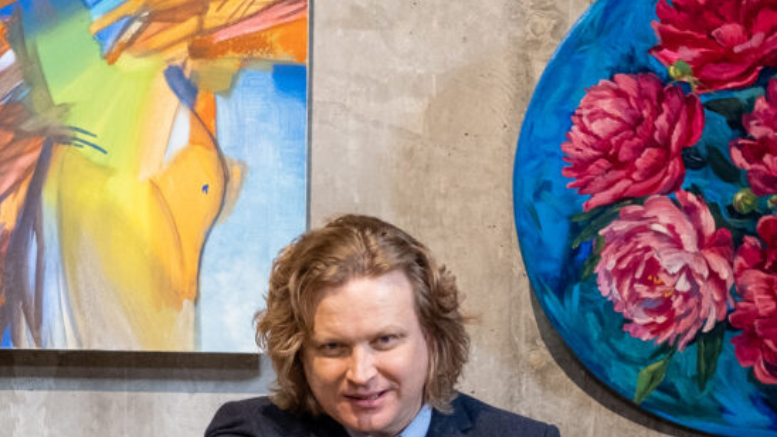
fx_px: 5356
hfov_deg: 8.3
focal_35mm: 260
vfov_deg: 4.6
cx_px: 356
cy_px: 627
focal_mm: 56
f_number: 2.8
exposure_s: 1/200
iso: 800
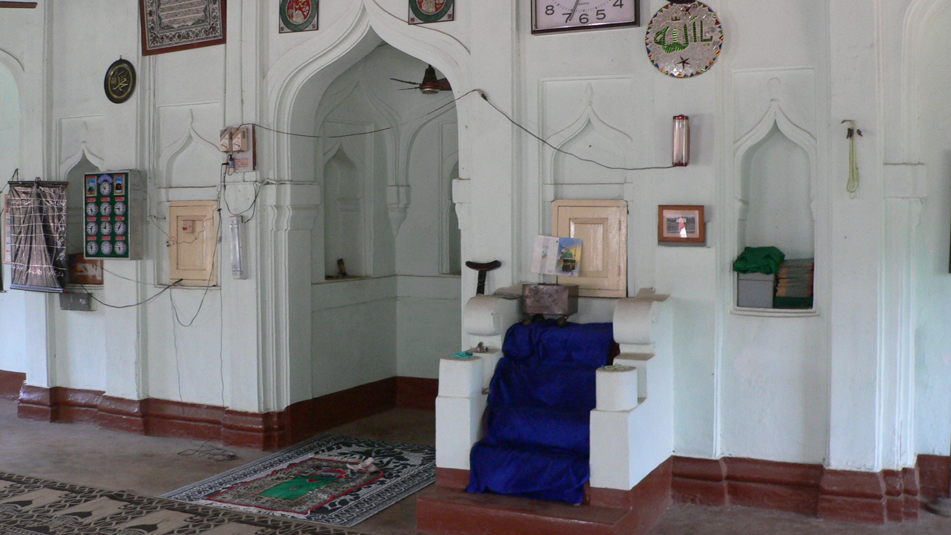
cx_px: 473
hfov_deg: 50.5
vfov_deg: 29.7
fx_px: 1009
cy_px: 257
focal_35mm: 40
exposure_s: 1/30
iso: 200
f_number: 2.8
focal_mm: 6
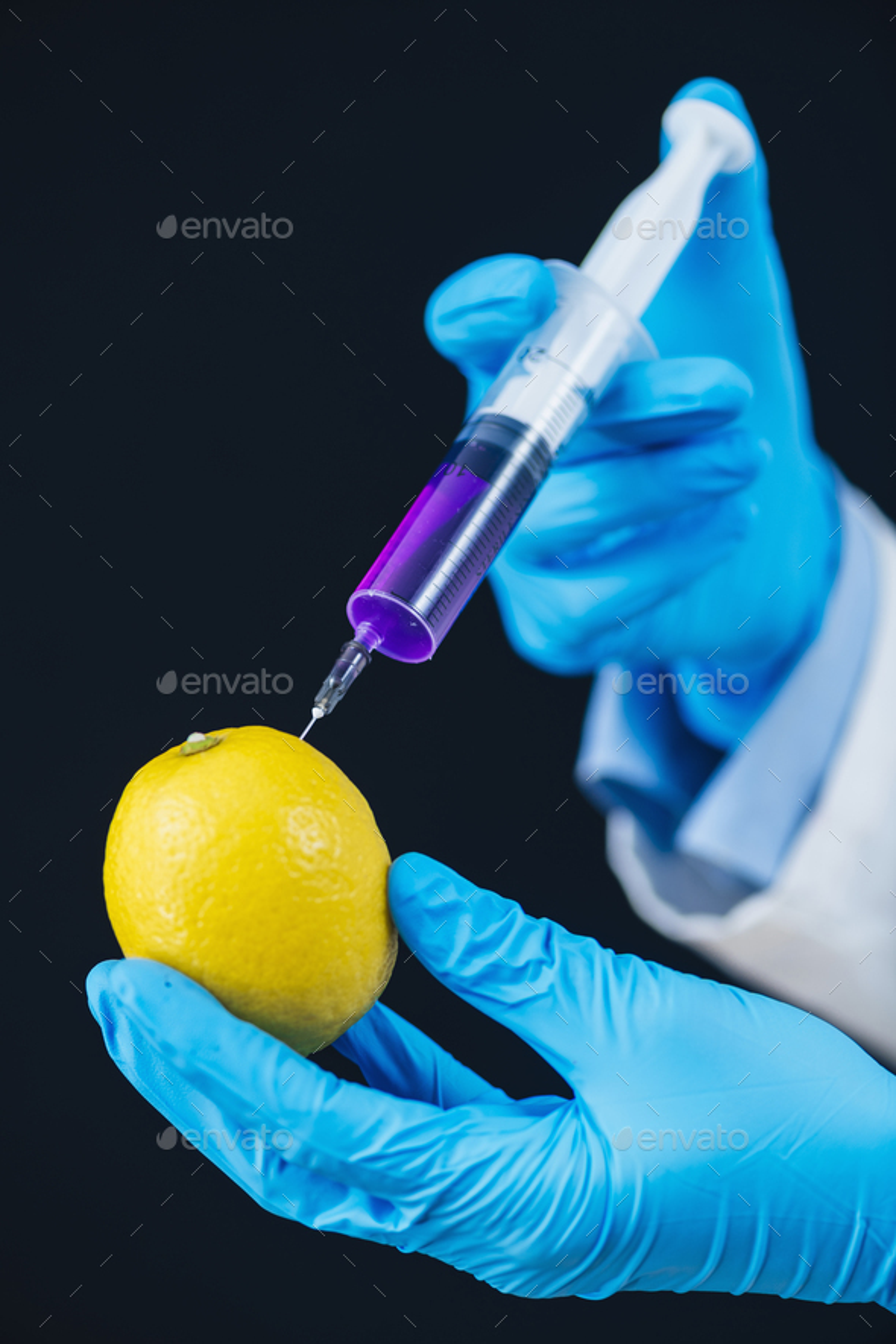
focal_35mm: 105
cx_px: 448
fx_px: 3920
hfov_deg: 13.0
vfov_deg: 19.5
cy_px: 672
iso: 64
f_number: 4
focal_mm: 105
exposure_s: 1/160
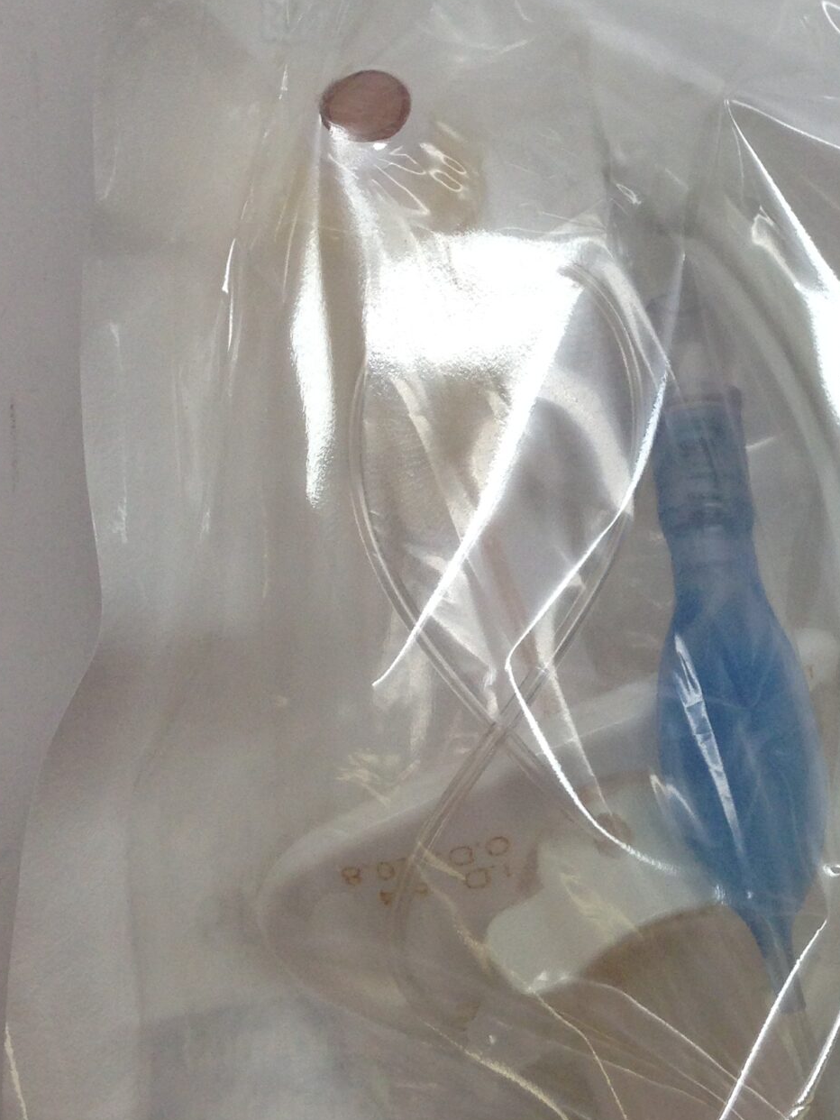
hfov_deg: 21.4
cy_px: 410
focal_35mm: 68
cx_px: 636
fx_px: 2199
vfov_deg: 28.4
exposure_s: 1/120
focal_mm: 4.12
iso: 80
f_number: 2.4
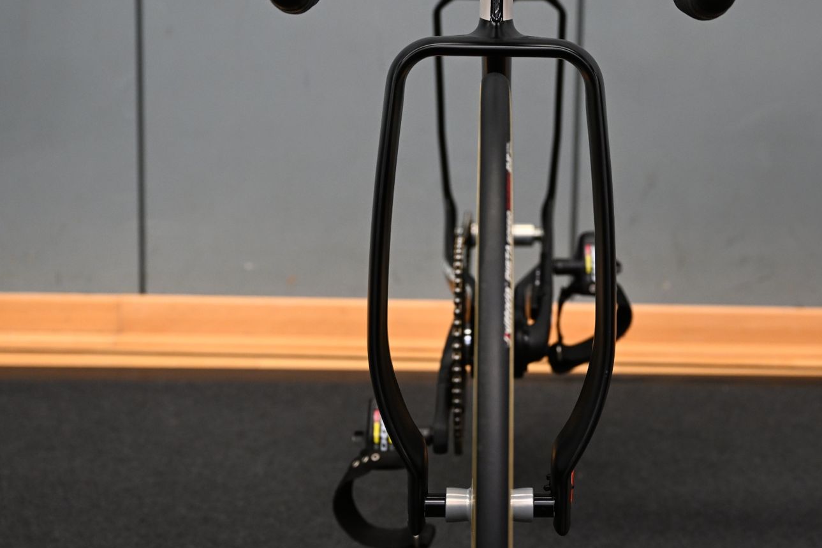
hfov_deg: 28.6
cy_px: 162
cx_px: 582
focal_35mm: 70
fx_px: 1598
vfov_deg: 19.4
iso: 1250
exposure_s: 1/200
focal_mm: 47
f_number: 4
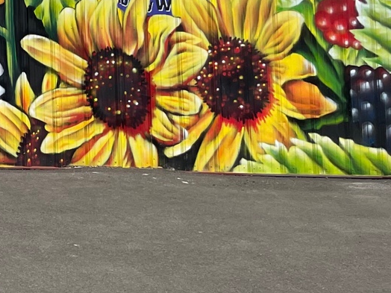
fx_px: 1130
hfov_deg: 16.4
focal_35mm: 100
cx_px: -320
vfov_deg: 13.9
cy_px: -144
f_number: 1.6
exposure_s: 1/5618
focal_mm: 5.1
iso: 32
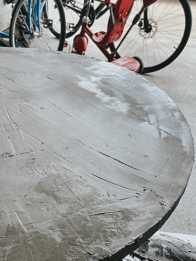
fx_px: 332
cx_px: 53
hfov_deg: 32.4
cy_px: 213
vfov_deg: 40.9
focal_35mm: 44
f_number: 1.5
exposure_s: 1/120
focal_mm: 5.7
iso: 100
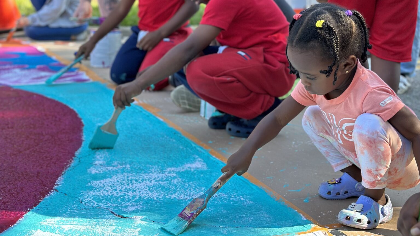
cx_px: 210
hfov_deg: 30.1
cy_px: 74
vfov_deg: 17.2
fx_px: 780
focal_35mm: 70
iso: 80
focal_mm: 6.86
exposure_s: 1/475
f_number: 1.78
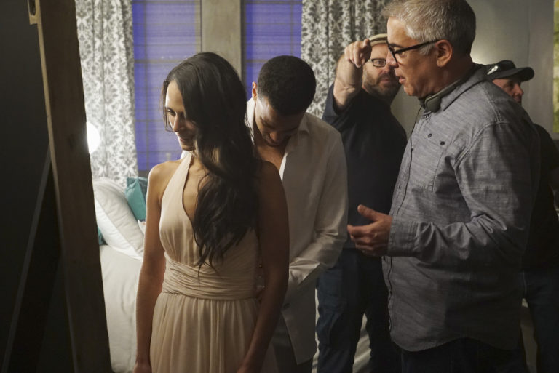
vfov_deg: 25.1
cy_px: 186
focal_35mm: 54
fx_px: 839
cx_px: 280
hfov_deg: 36.9
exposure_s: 1/125
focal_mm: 54
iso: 10000
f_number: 6.3
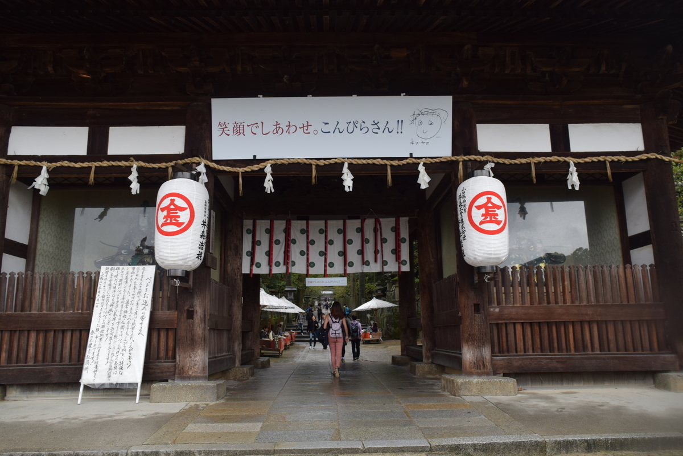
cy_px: 228
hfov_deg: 67.4
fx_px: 512
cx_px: 342
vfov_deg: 47.9
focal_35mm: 27
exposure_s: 1/160
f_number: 6.3
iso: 400
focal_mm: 18
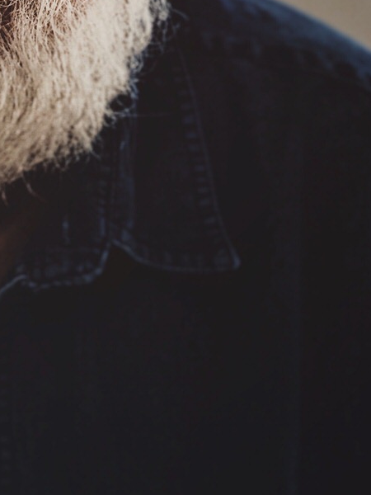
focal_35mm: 152
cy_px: -144
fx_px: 2172
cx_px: -107
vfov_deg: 12.6
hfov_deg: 9.6
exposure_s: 1/100
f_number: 2.8
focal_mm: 6.6
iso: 32
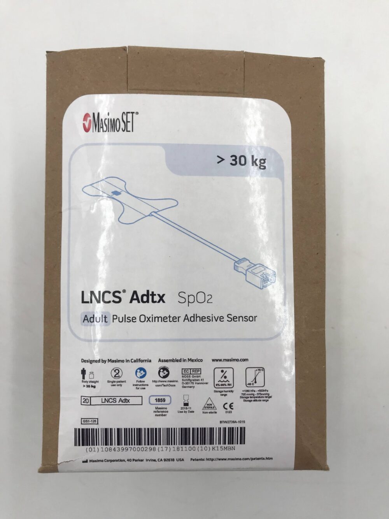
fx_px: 419
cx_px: 194
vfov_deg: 63.4
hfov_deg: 49.8
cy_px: 260
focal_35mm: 28
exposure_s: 1/120
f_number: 1.8
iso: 25
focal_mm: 3.99
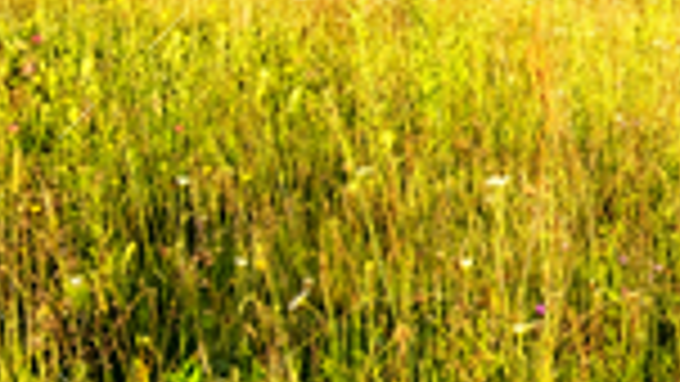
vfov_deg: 9.0
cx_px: 1270
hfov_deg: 14.2
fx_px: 2362
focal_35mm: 131
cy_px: -209
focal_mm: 21.4
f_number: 8
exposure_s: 1/180
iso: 200
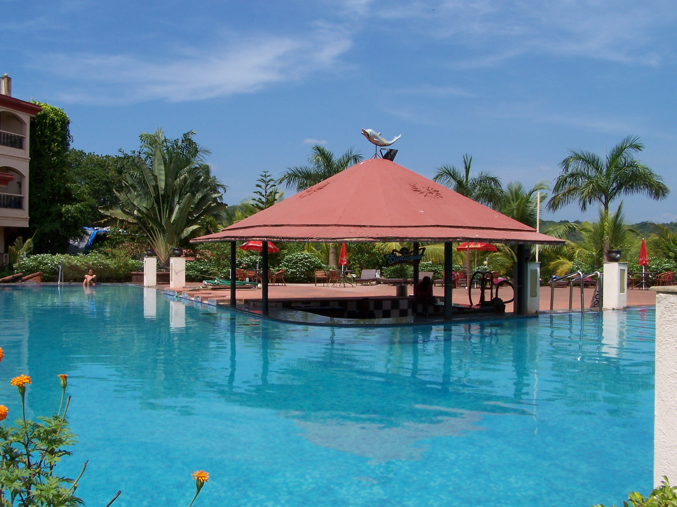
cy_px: 254
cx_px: 338
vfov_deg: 37.7
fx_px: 743
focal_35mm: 38
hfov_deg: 49.0
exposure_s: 1/640
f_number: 5.6
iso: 80
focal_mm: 6.3
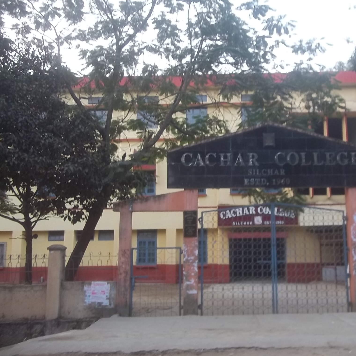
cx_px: 232
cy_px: 178
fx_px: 442
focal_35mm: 38
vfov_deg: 43.9
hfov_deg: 43.3
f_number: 2.9
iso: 80
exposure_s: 1/40
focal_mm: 5.7
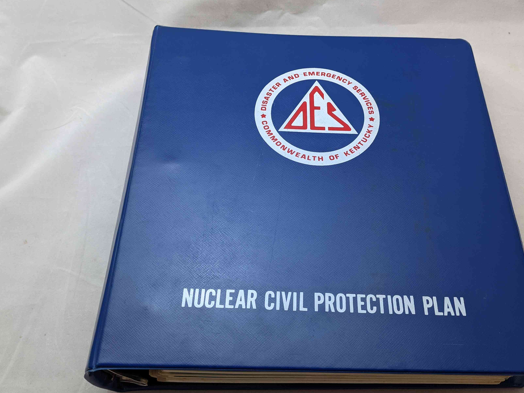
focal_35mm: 34
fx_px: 515
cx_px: 288
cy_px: 191
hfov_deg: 53.9
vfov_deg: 41.8
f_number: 1.73
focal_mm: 4.38
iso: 60
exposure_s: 1/120
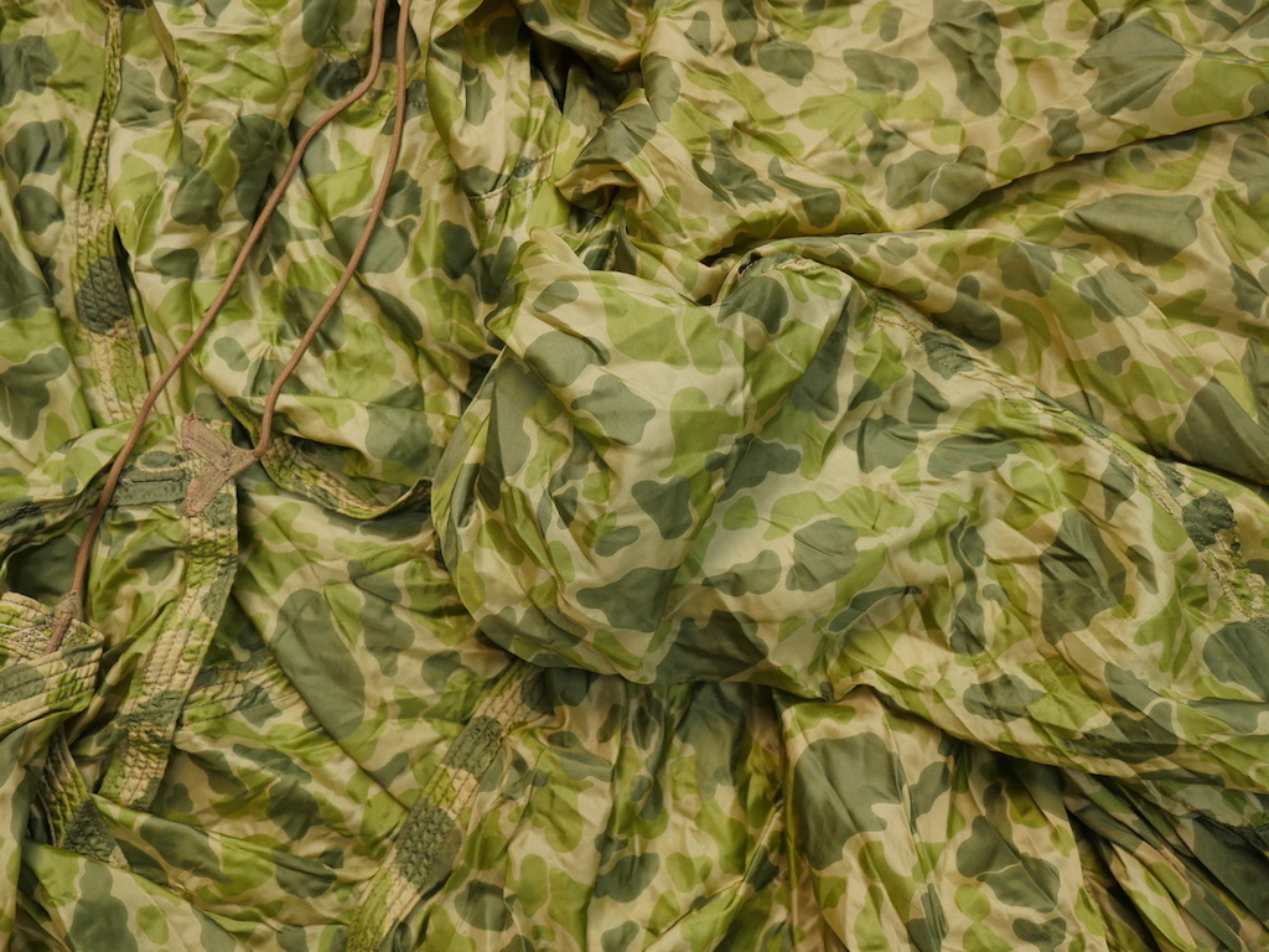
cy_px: 476
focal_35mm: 36
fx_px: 1320
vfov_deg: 39.7
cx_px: 634
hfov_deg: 51.4
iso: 400
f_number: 3.2
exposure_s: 1/50
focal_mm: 18
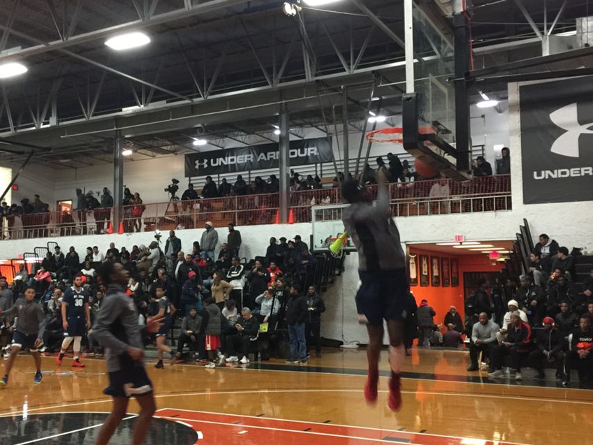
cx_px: 240
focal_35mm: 41
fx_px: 702
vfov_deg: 35.1
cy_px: 231
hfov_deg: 45.5
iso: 125
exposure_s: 1/15
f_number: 2.2
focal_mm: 4.15
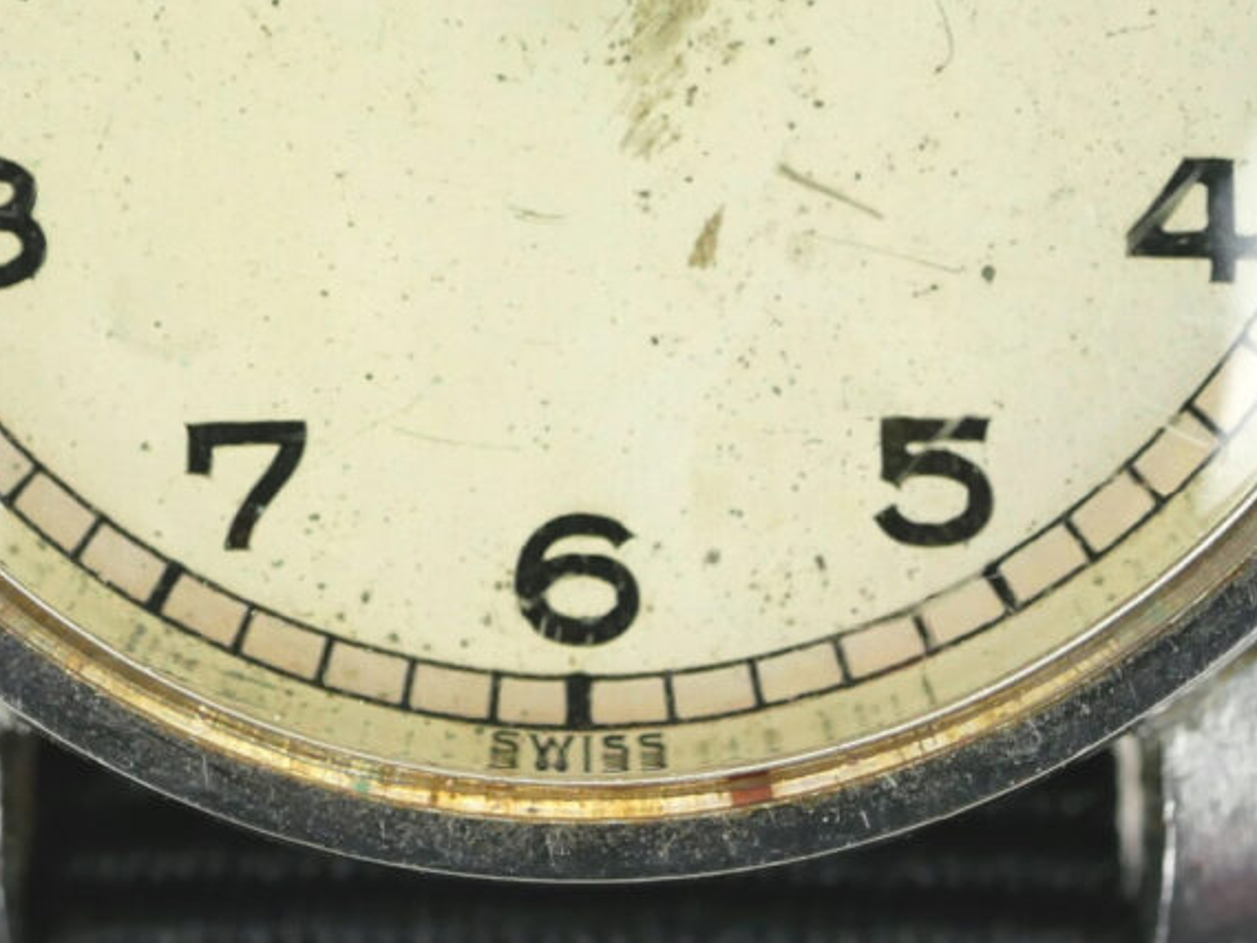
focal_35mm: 162
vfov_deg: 9.1
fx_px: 5884
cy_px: -142
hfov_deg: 12.2
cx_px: 678
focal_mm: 30
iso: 800
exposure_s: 1/160
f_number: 4.5
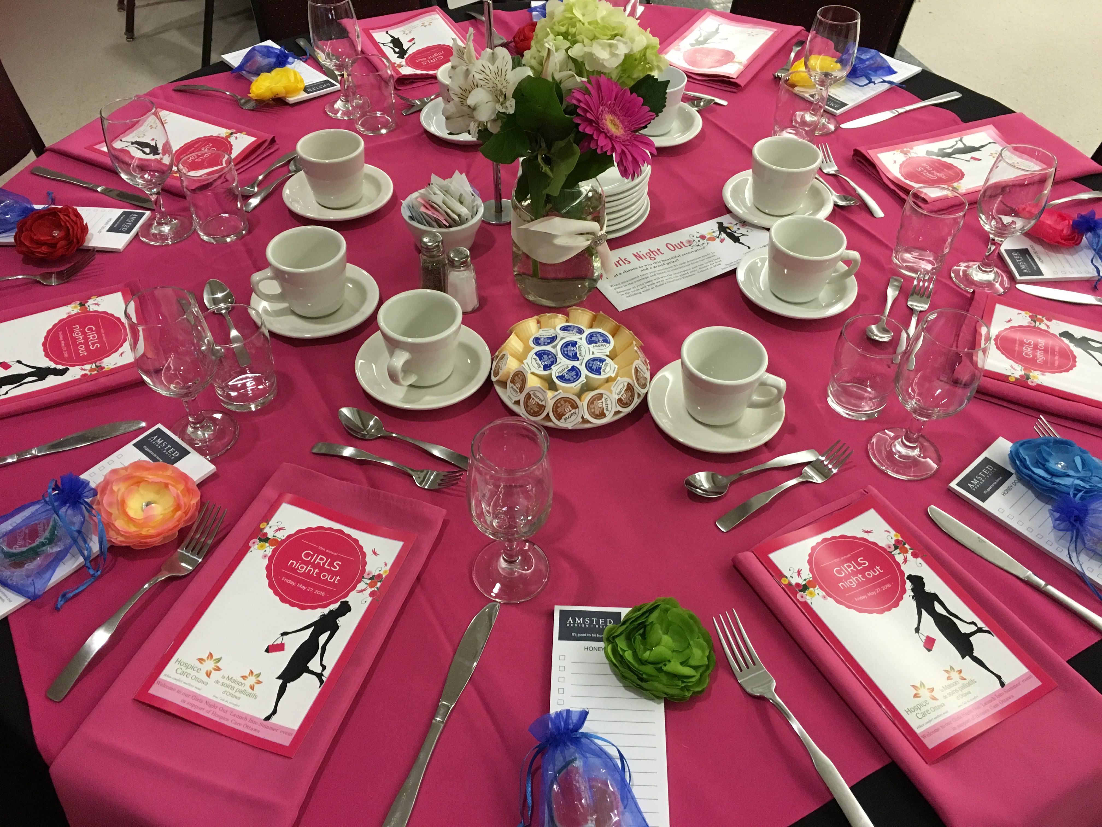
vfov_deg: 48.2
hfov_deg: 61.7
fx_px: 923
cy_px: 414
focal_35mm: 29
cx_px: 551
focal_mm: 4.15
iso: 200
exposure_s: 1/24
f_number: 2.2
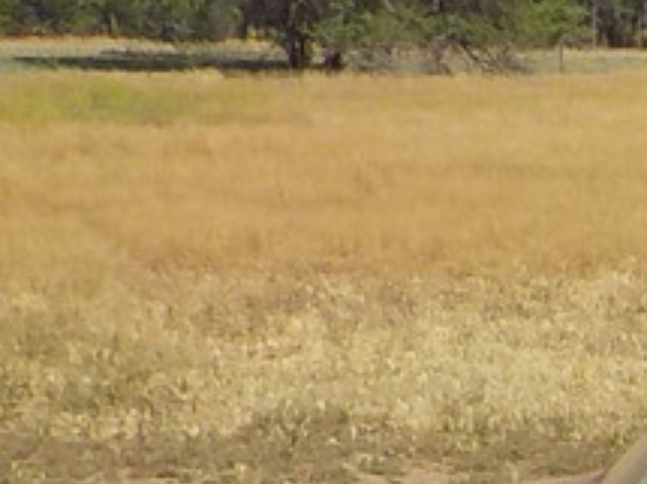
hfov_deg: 11.5
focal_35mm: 149
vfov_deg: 9.7
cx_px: 1416
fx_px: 2783
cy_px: 734
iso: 125
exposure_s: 1/2000
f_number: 3.3
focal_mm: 4.1
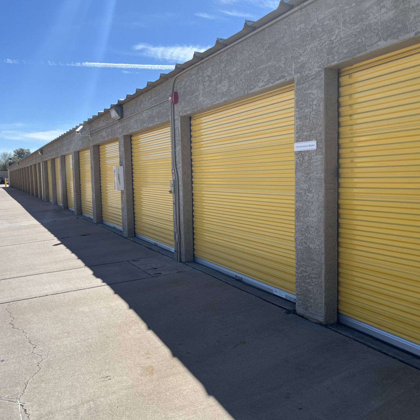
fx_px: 426
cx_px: 209
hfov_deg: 52.5
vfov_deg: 52.5
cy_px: 212
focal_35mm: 31
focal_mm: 5.1
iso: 50
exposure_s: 1/3215
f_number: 1.6
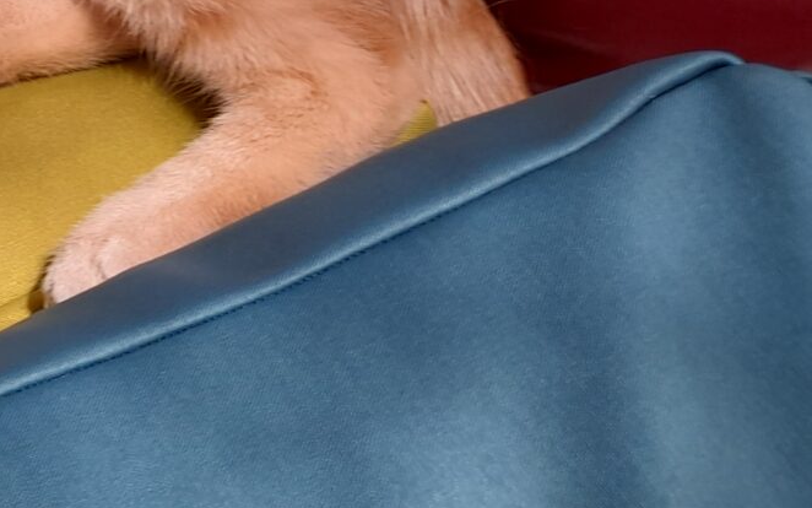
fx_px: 1815
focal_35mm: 82
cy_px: -236
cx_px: -415
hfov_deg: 21.2
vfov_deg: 14.9
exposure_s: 1/60
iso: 20
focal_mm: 4.6
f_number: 2
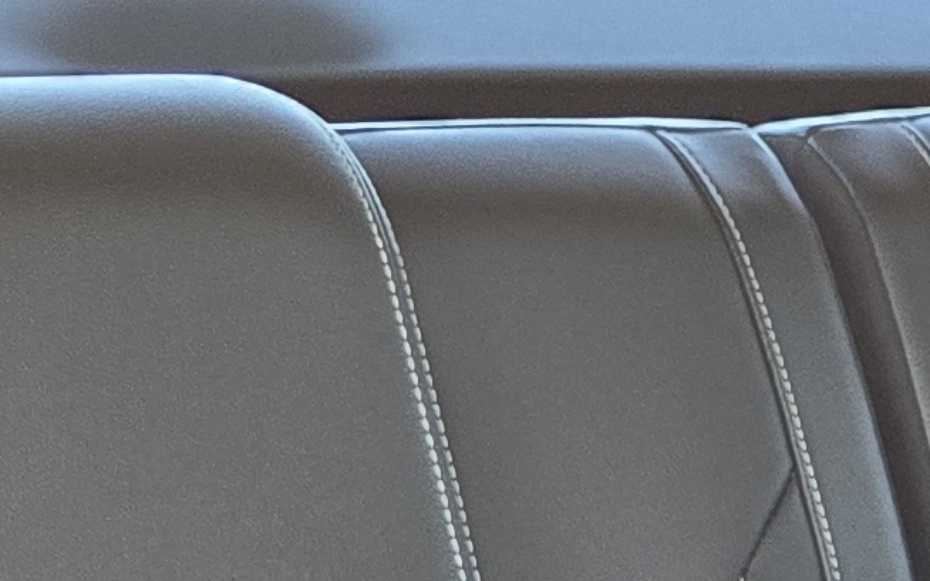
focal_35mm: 149
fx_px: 3777
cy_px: 1842
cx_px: 1755
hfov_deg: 12.6
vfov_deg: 7.5
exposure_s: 1/120
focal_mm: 6.3
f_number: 1.7
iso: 200
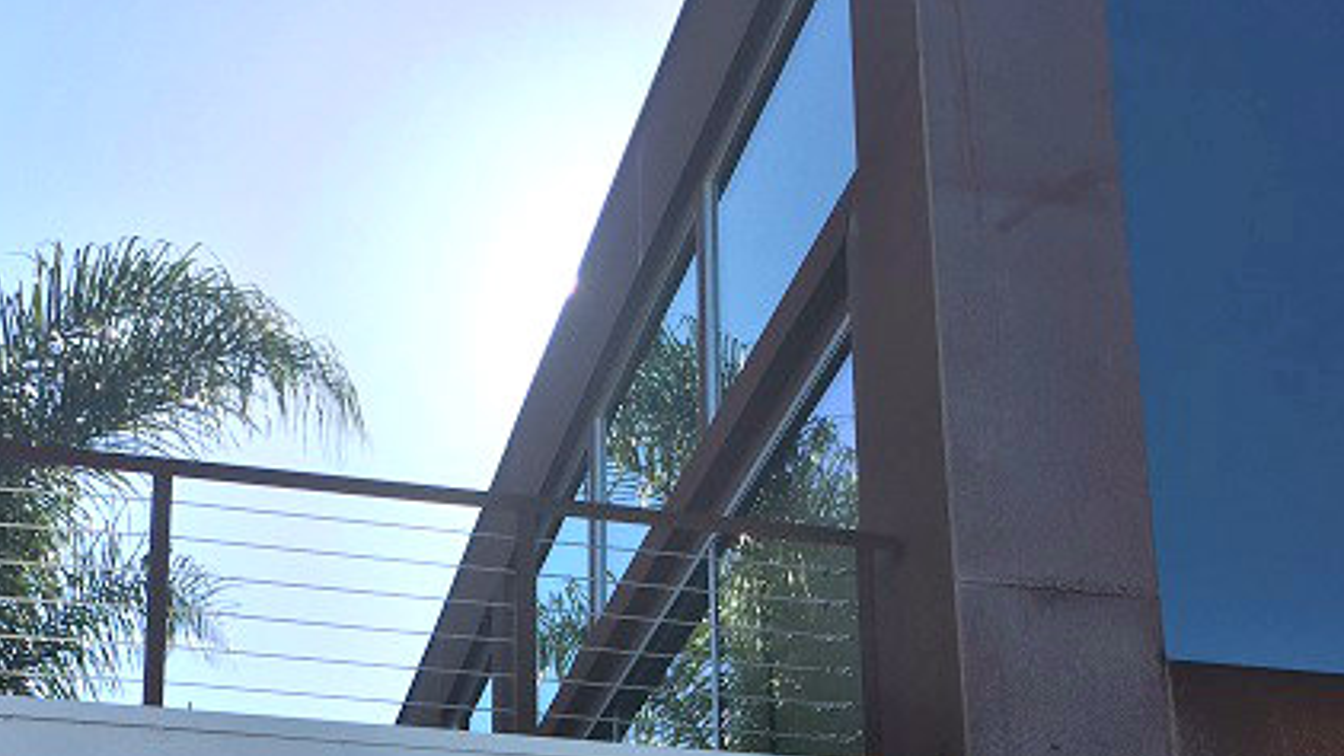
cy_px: 893
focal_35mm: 60
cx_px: 629
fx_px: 2139
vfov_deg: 19.0
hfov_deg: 34.9
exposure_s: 1/1799
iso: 32
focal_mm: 4.15
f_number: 2.2
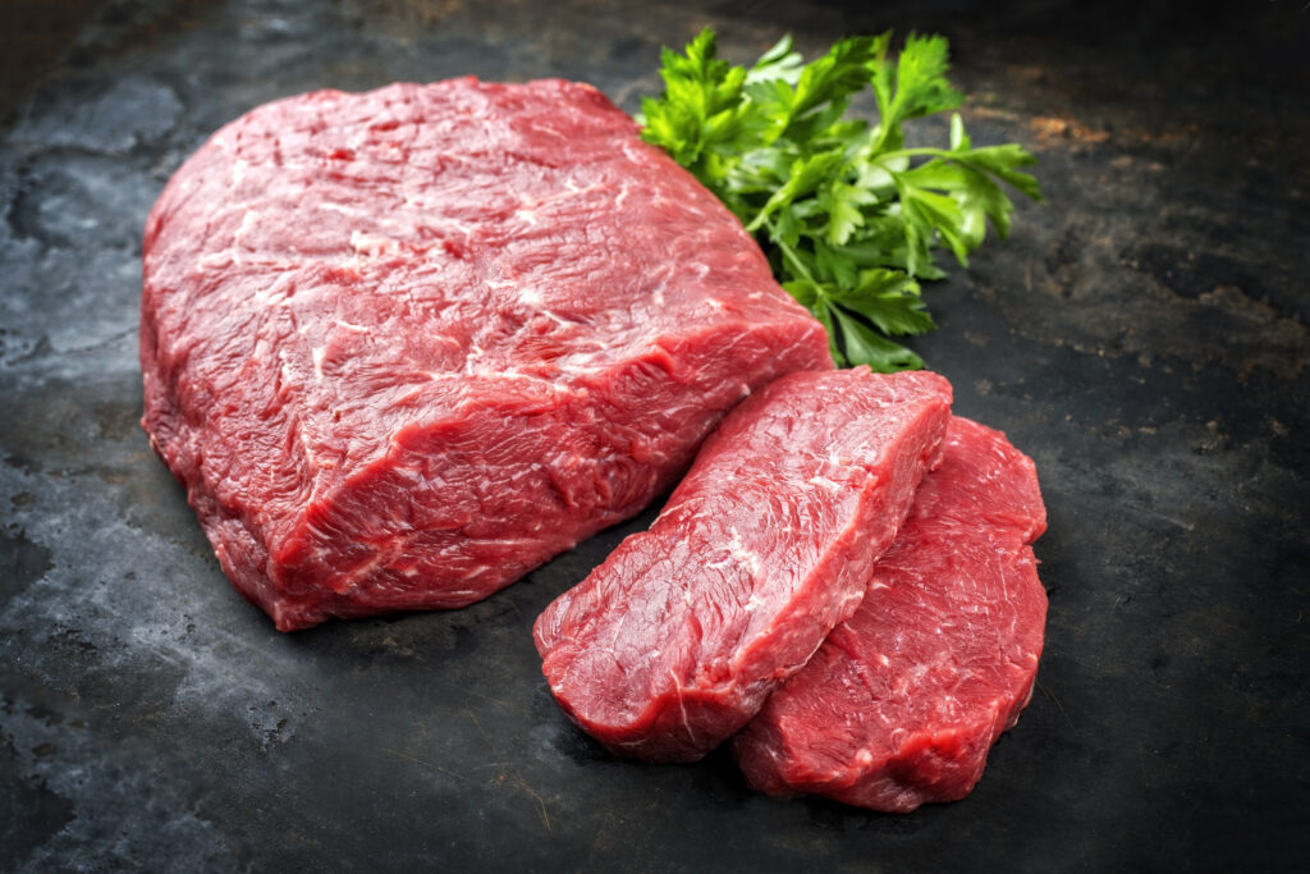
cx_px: 655
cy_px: 437
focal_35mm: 50
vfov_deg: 27.0
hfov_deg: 39.6
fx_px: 1820
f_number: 8
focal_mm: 50
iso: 100
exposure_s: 1/160
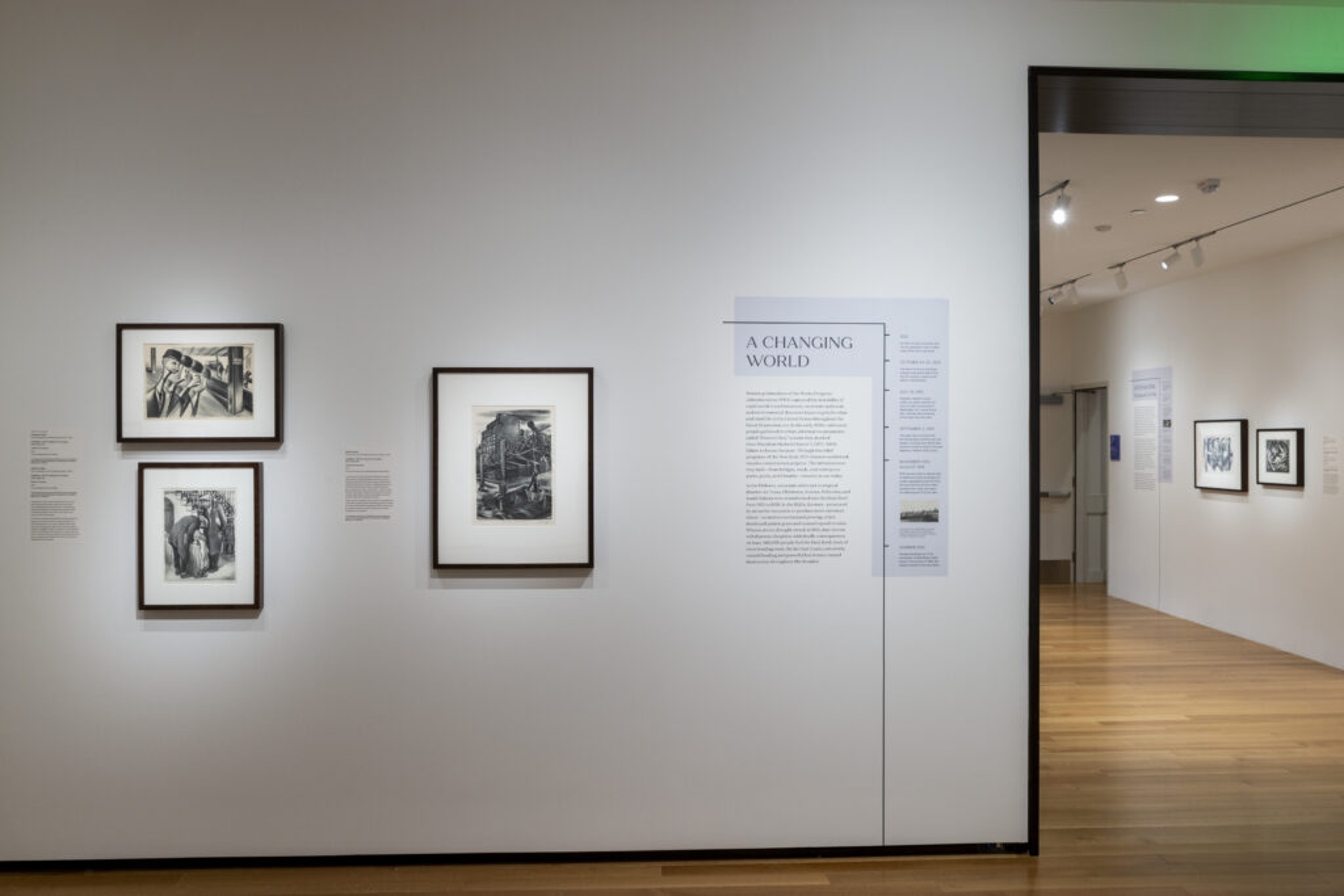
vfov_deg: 41.1
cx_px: 672
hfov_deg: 58.7
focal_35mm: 32
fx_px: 1195
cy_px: 448
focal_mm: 32
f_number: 11
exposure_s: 1/3
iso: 400
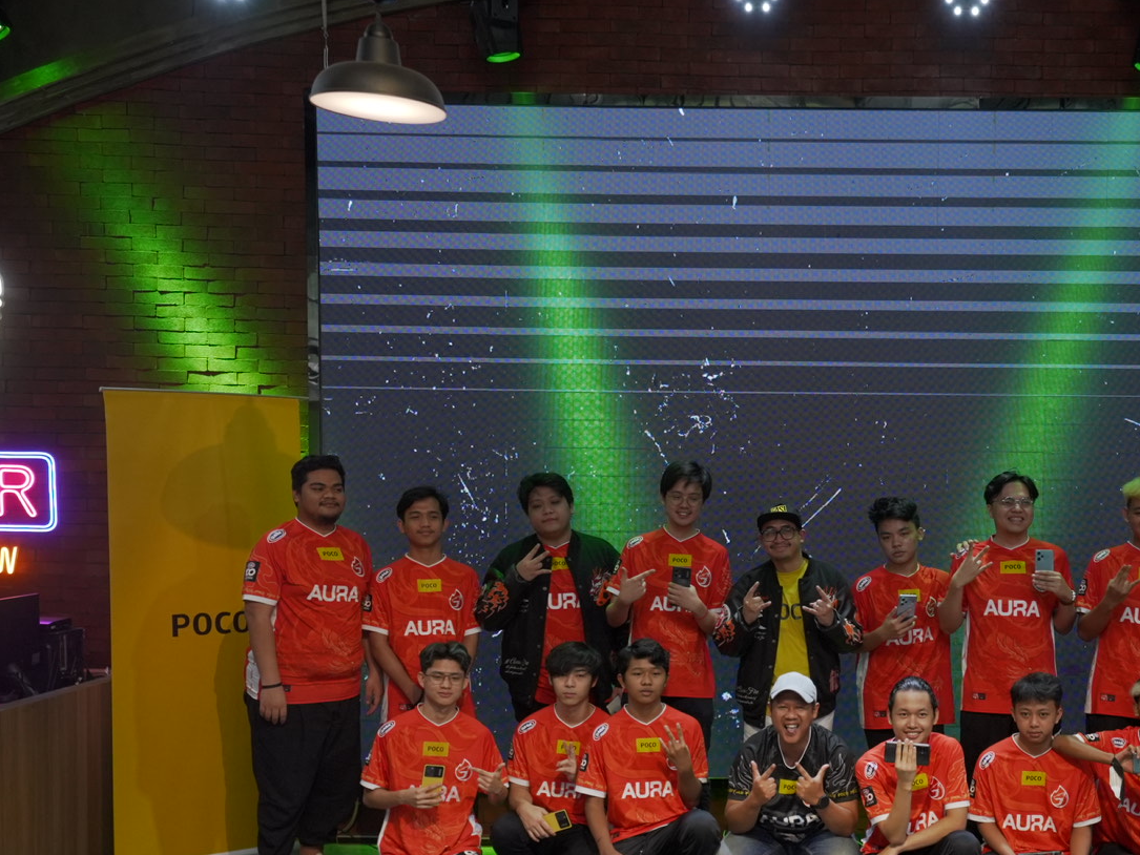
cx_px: 830
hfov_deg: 42.7
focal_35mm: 43
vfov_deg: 33.3
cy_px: 565
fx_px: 1416
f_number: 5
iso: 3200
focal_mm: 30
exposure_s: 1/100
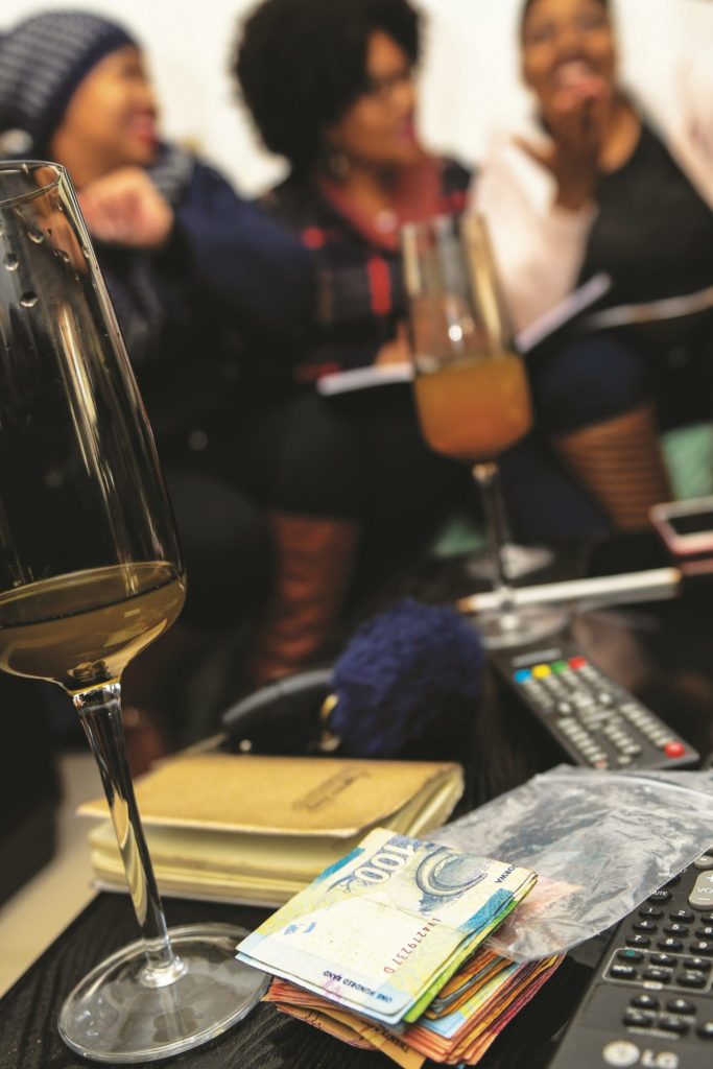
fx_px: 1069
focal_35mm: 36
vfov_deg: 53.1
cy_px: 534
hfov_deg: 36.9
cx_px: 356
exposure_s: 1/80
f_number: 2.8
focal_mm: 24
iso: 250
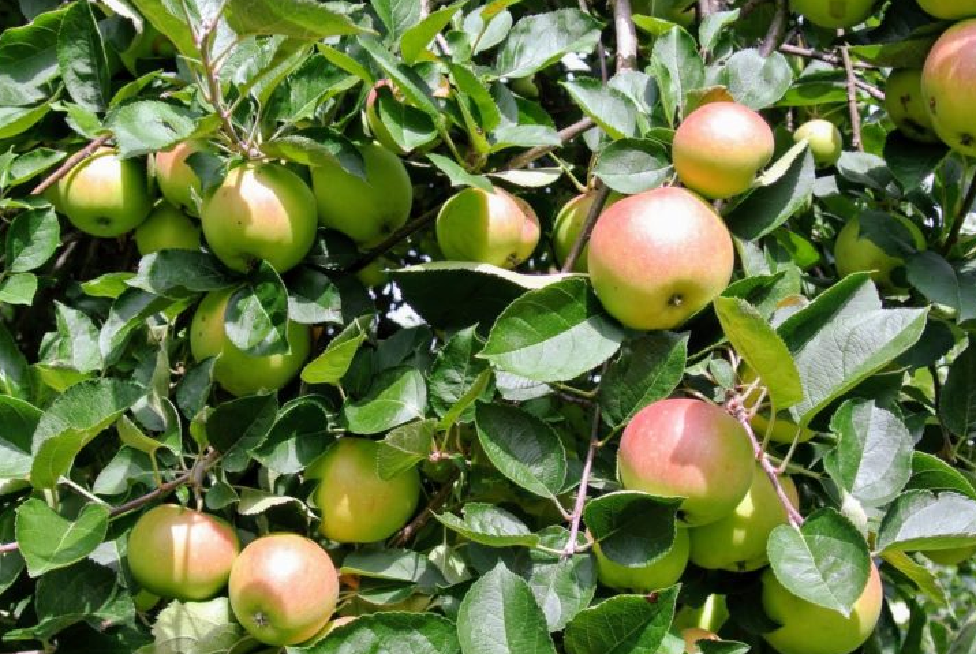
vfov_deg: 25.5
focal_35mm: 53
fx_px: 1439
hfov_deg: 37.5
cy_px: 416
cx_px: 515
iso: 100
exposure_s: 1/200
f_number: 4
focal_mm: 14
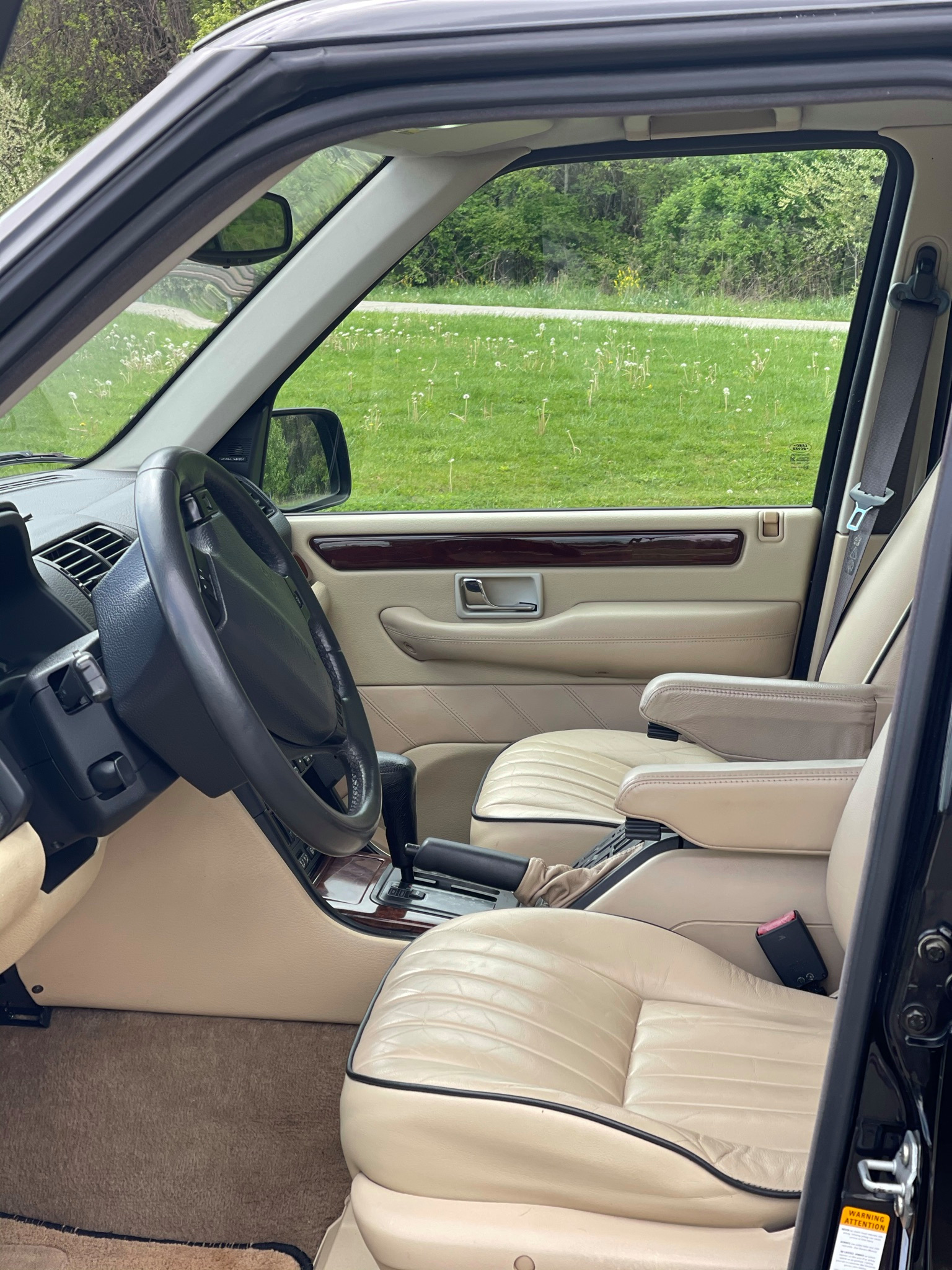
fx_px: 2347
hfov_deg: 22.9
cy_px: 635
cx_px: 476
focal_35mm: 64
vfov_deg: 30.3
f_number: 2.2
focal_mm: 7.5
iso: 20
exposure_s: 1/121
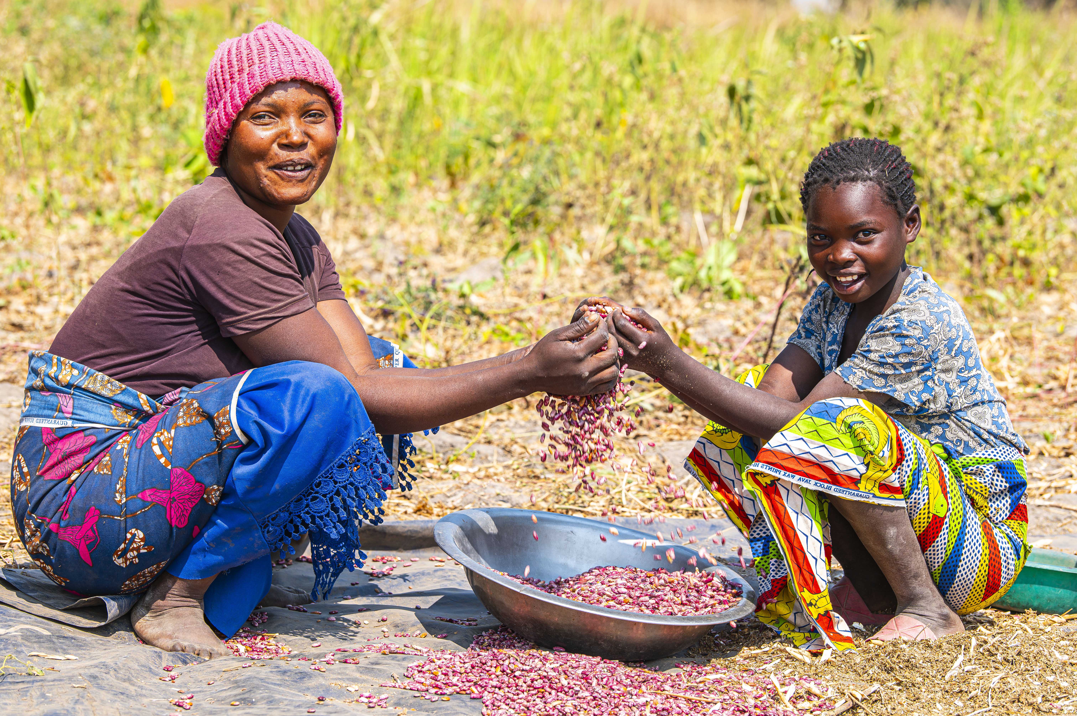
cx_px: 538
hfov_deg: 20.0
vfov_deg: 13.4
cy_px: 358
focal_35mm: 102
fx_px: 3049
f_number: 6.3
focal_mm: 102
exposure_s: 1/320
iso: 100
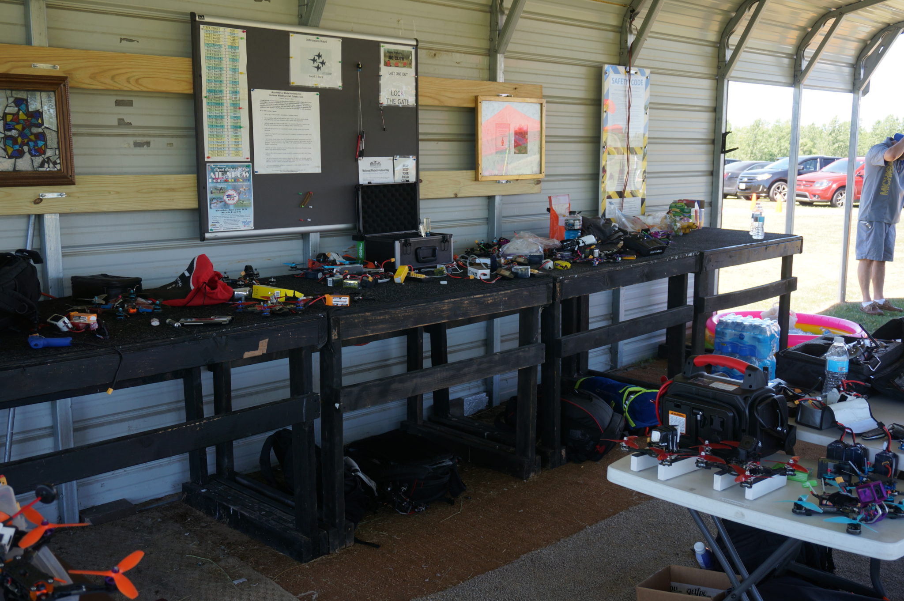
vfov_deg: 35.4
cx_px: 452
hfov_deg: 51.3
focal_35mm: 38
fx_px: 941
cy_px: 300
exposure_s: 1/80
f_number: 4.5
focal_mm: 25
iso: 100
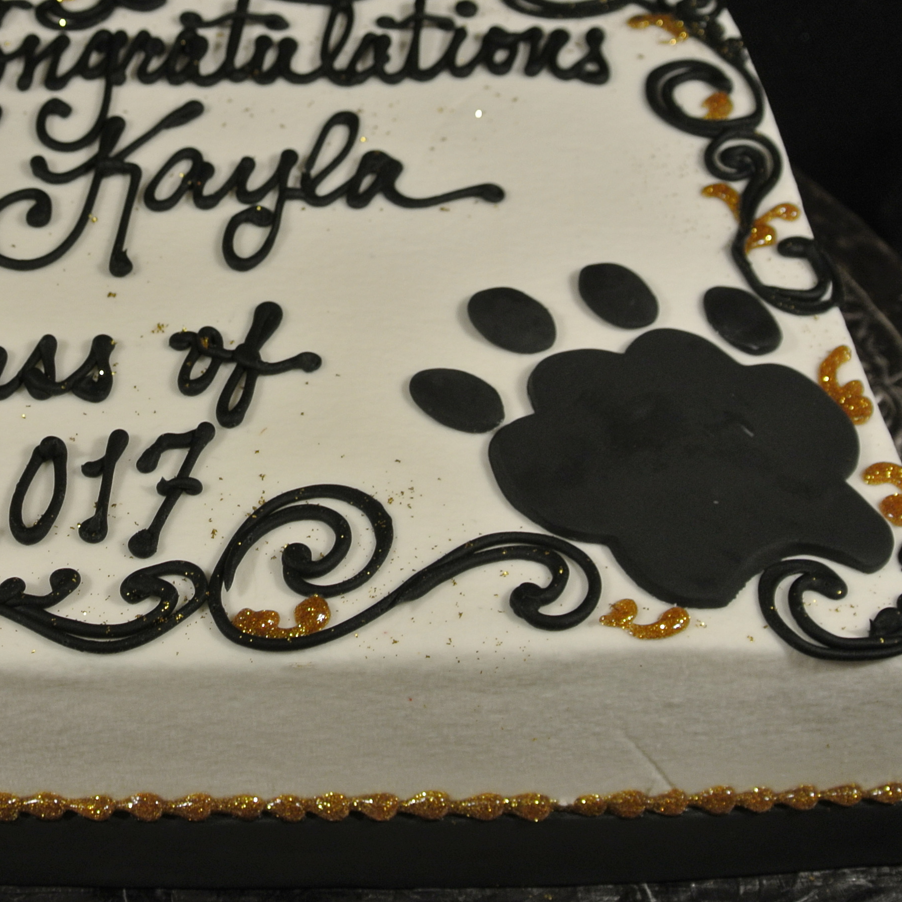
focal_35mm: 71
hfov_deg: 23.8
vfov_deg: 24.3
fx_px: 2093
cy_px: 444
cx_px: 123
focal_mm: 14.5
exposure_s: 1/60
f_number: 4
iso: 220
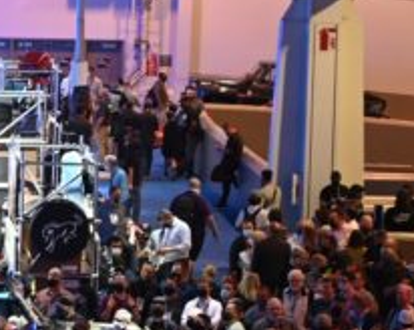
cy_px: 544
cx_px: -350
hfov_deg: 5.8
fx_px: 3999
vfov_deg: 4.7
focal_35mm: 327
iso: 1400
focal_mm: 70
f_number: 4
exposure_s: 1/125
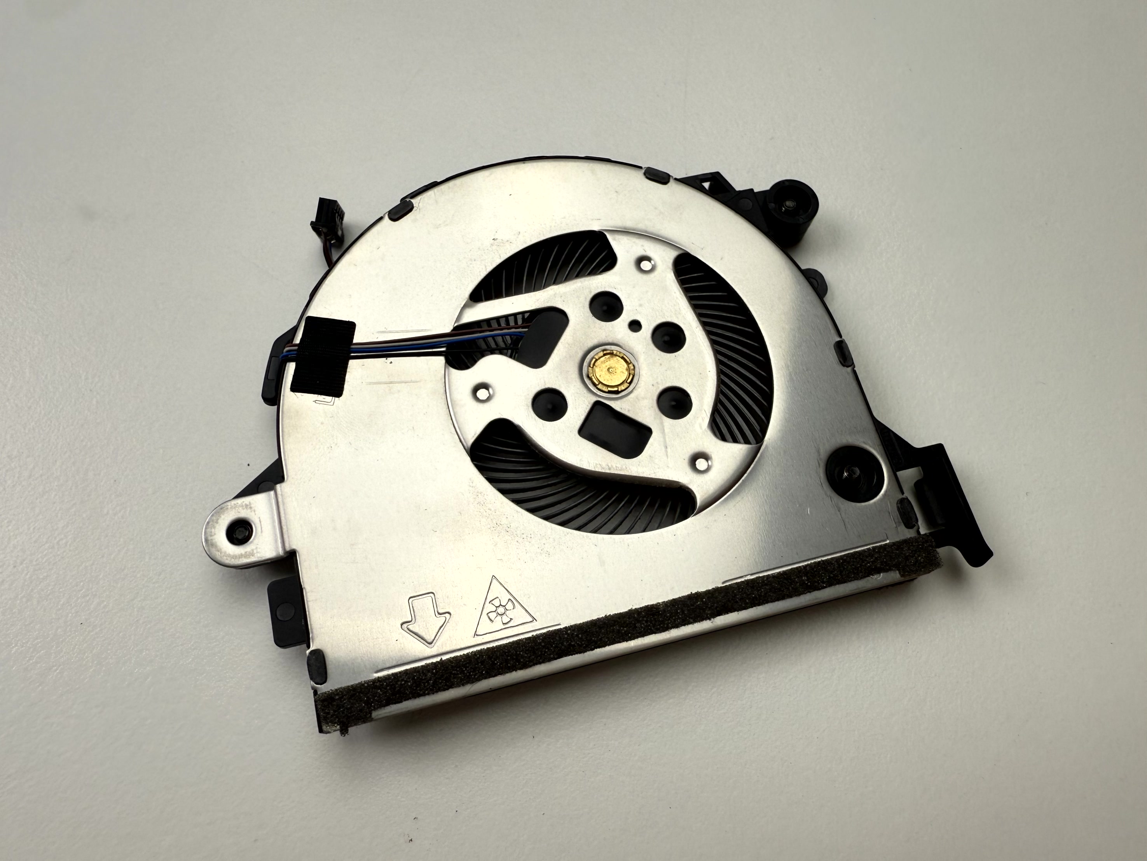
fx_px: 795
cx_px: 574
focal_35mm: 24
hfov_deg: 71.6
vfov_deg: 56.8
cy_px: 430
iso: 40
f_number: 2.2
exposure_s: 1/302
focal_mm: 2.22
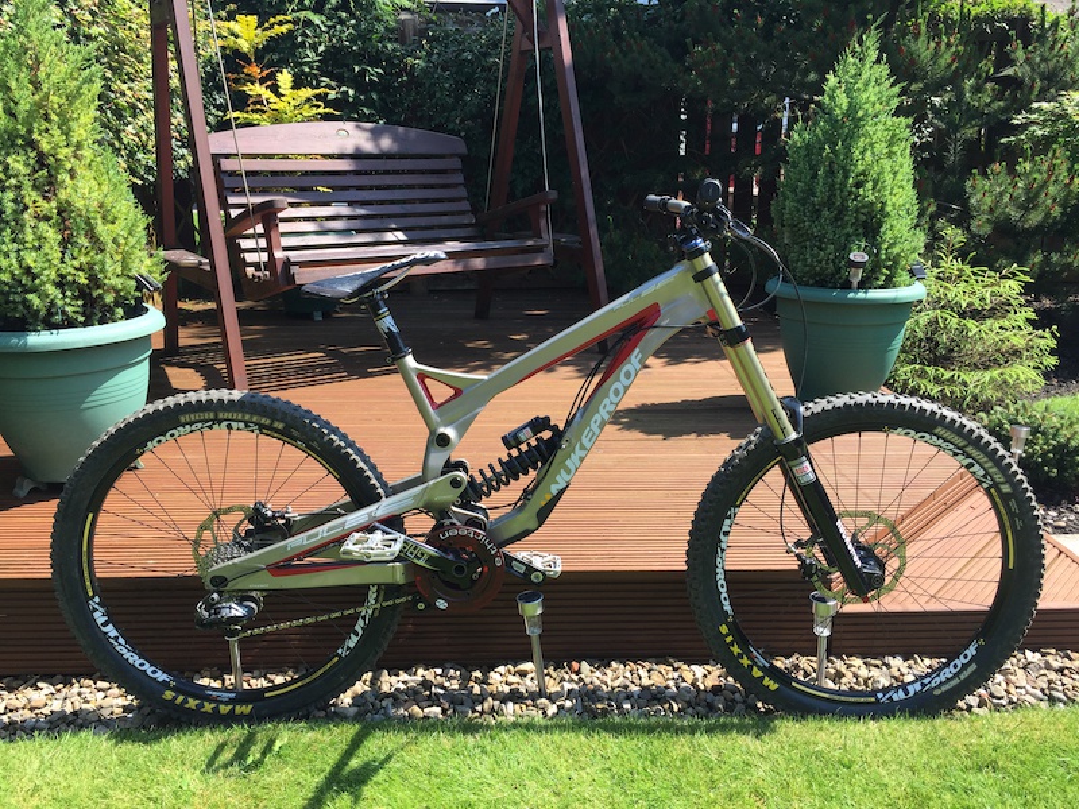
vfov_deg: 48.2
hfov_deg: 61.7
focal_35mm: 29
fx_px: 904
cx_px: 540
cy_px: 404
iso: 32
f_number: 2.2
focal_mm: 4.15
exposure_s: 1/719
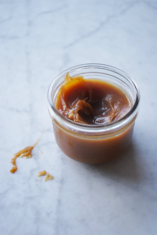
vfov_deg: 46.3
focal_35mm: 42
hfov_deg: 32.0
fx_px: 274
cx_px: 78
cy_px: 118
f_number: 2.8
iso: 400
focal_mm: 28
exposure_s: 1/125
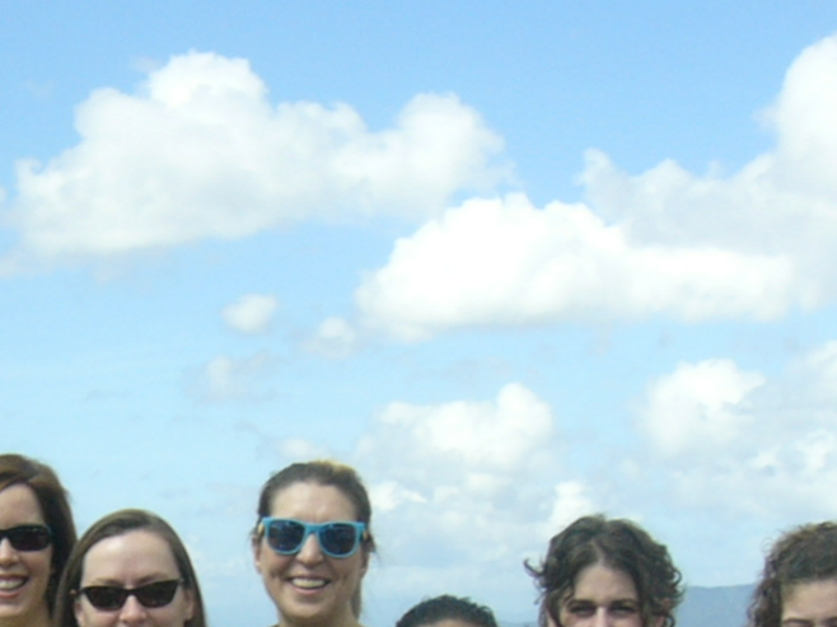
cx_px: -47
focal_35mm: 109
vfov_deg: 13.1
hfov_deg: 17.5
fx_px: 2635
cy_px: 824
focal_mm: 5.8
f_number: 8
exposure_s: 1/125
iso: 50
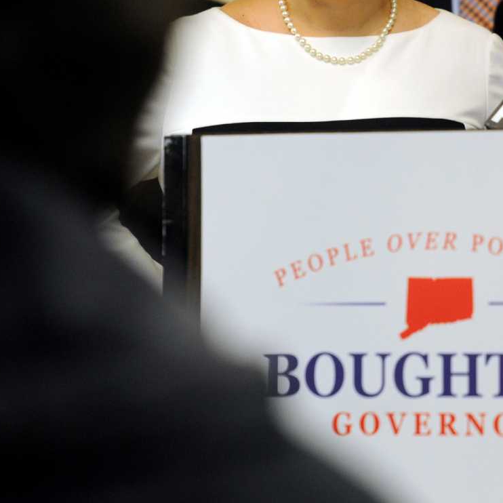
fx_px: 6165
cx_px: 630
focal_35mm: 375
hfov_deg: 4.7
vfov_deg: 4.7
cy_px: 102
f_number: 4
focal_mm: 160
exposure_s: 1/80
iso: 1600
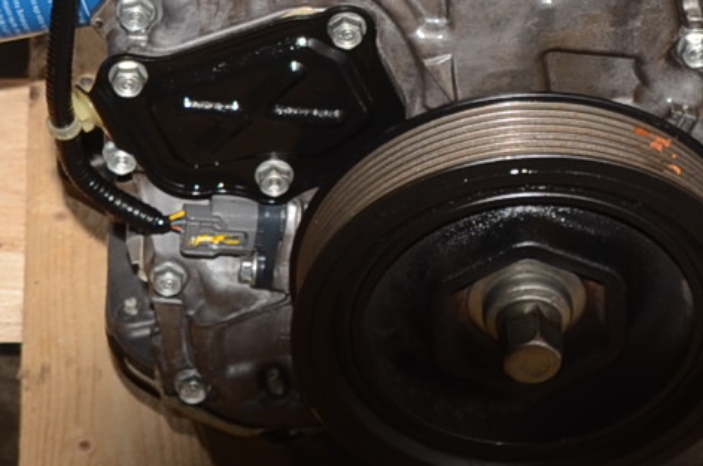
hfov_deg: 10.9
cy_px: -579
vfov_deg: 6.9
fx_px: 3665
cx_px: 483
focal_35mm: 188
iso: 100
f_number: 5.6
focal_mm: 24
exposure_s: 1/60
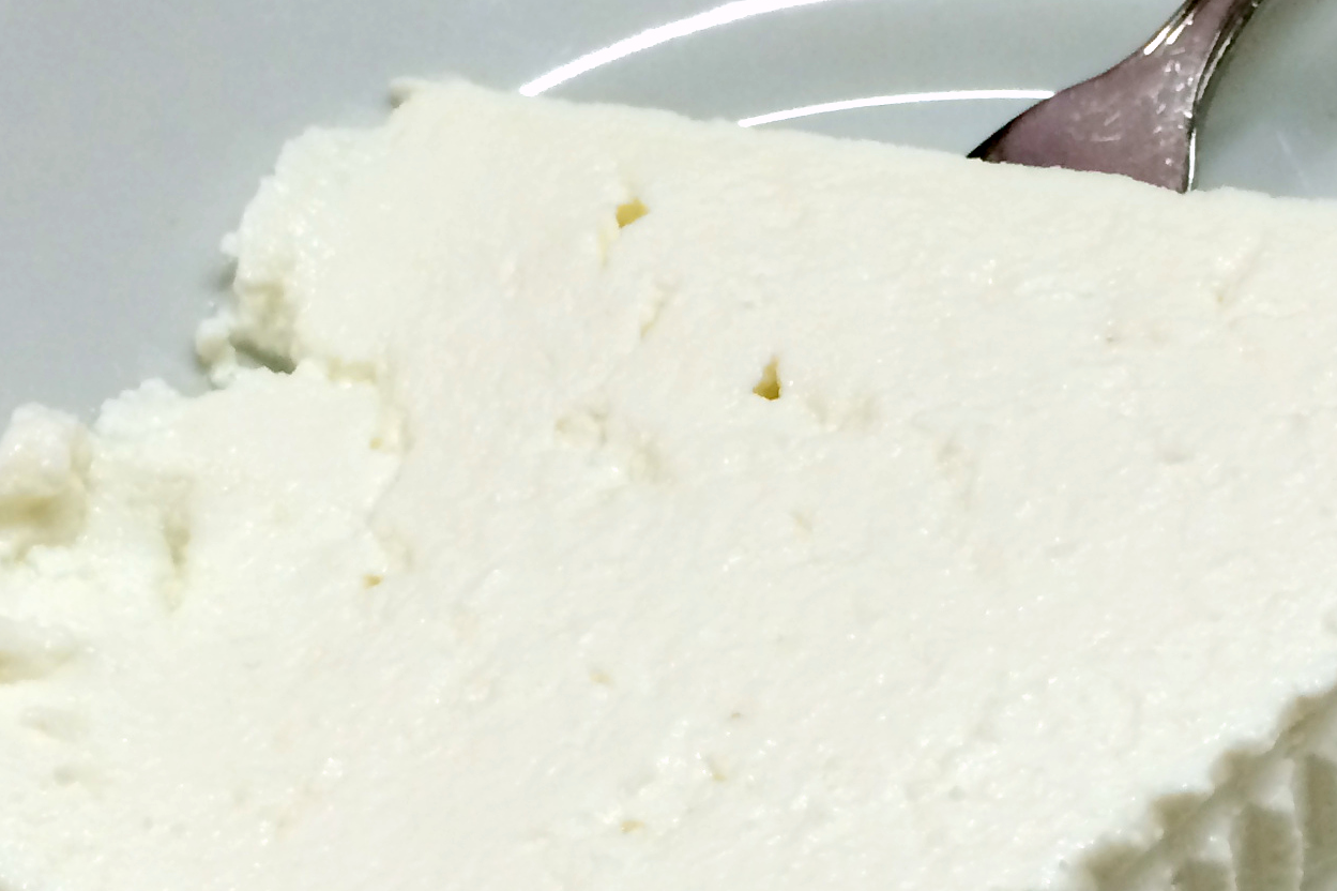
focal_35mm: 68
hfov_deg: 29.6
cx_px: 734
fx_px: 2525
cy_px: 632
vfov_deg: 19.9
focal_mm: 4.12
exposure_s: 1/33
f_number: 2.2
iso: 50
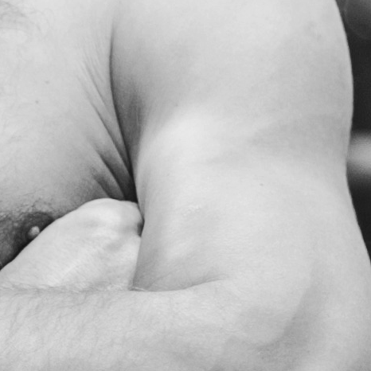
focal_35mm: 388
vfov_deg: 4.5
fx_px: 4705
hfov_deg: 4.5
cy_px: 265
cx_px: -118
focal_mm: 50
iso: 400
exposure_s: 1/60
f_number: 1.8
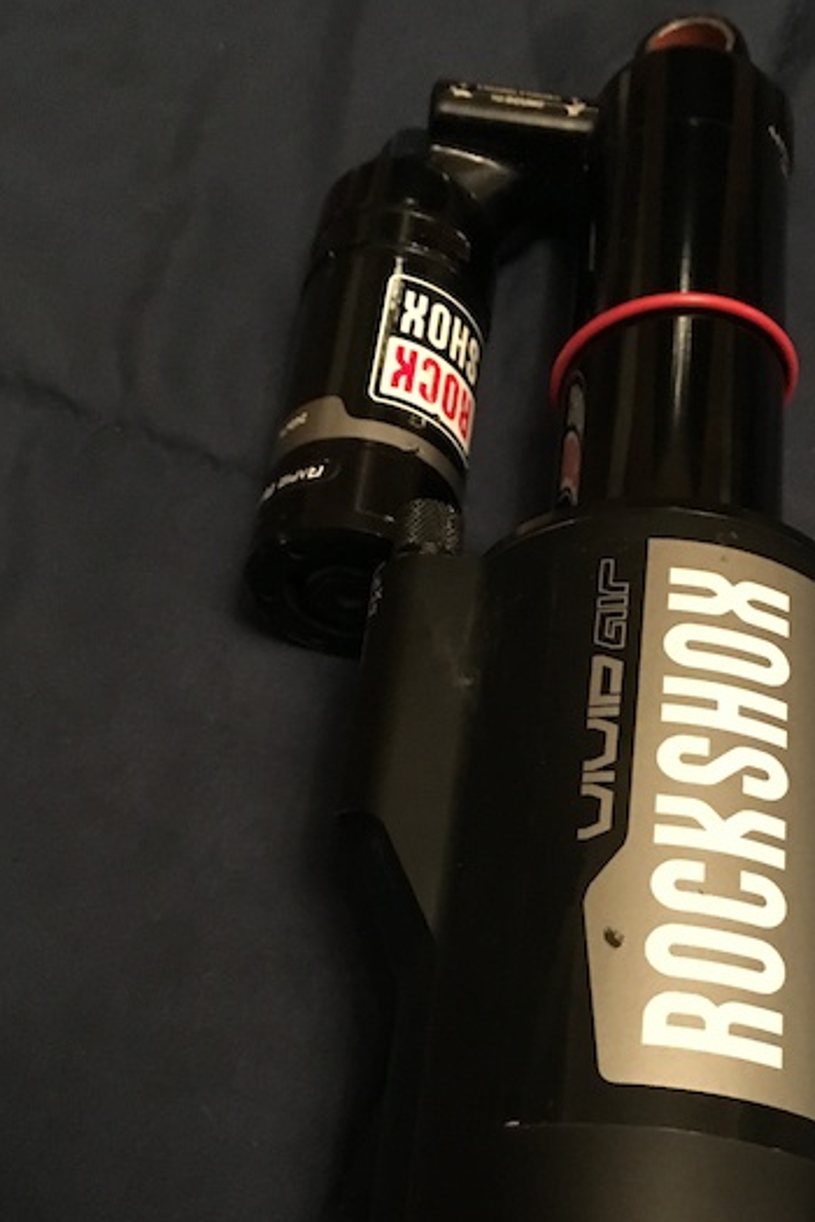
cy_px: 836
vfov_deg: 42.1
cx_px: 561
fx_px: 1562
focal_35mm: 46
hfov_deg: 29.0
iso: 320
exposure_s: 1/15
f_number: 2.2
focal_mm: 4.15
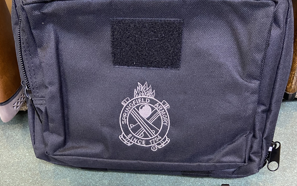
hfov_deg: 52.8
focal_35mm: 37
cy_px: 181
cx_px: 148
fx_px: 299
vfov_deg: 32.1
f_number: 1.8
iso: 400
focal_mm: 4.25
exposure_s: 1/40
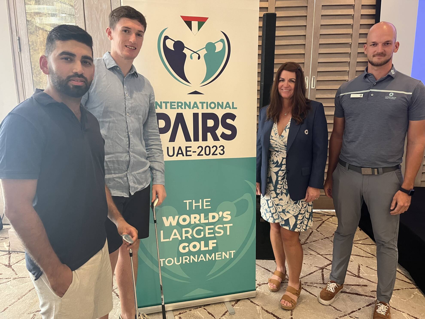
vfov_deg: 53.1
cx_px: 212
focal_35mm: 26
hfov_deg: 67.3
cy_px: 160
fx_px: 319
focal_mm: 5.1
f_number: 1.6
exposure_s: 1/50
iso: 320
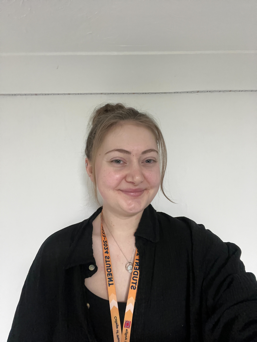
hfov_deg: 58.9
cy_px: 171
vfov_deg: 73.9
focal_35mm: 23
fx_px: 228
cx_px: 128
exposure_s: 1/50
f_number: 2.2
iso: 320
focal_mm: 2.71
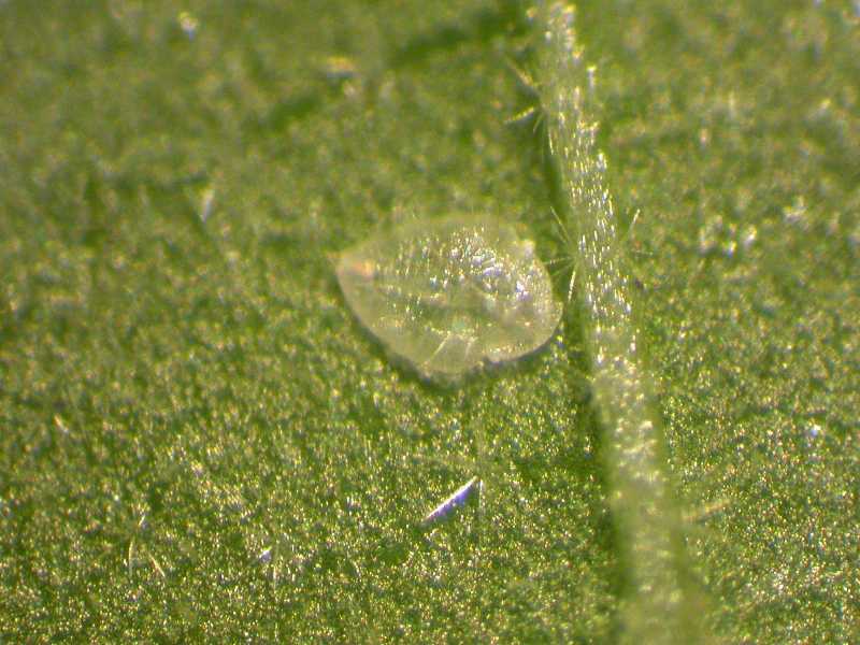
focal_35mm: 79
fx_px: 1963
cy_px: 322
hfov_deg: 24.7
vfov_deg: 18.7
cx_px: 430
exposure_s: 1/5.7
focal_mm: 16.4
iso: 312
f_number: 3.5
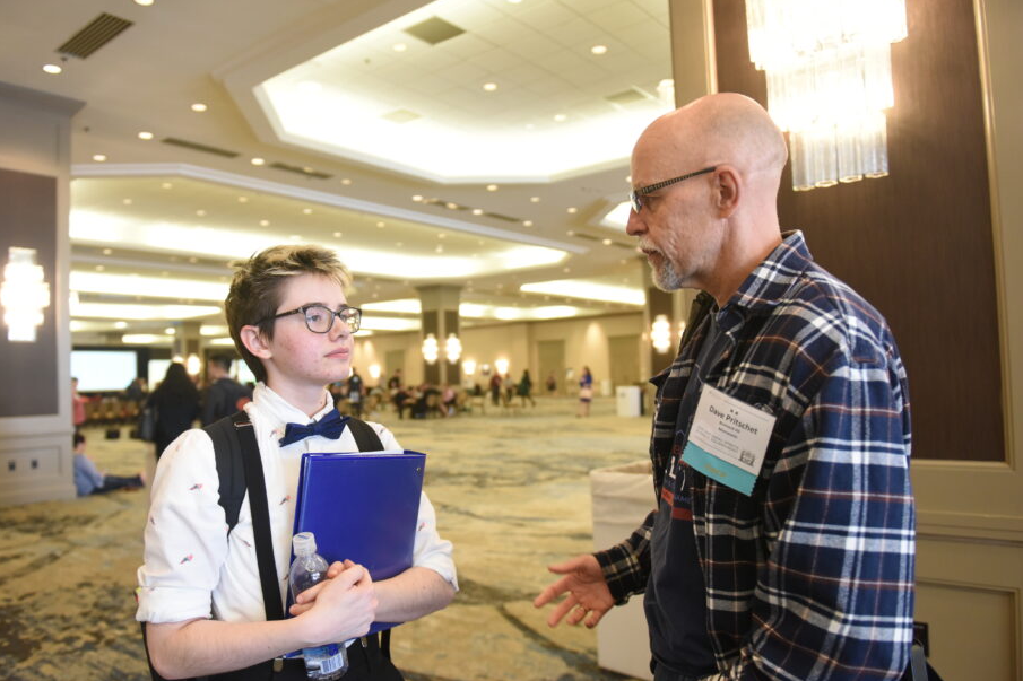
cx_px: 478
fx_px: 739
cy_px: 348
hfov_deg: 69.3
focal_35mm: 26
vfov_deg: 49.5
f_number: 2.8
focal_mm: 24
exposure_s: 1/160
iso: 2000
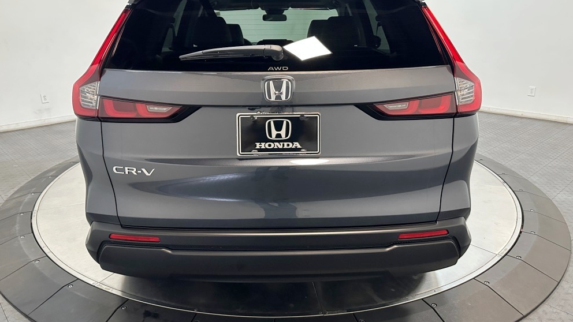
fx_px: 410
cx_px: 278
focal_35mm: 27
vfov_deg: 42.8
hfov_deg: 69.8
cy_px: 137
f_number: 1.78
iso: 500
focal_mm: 6.86
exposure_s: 1/60
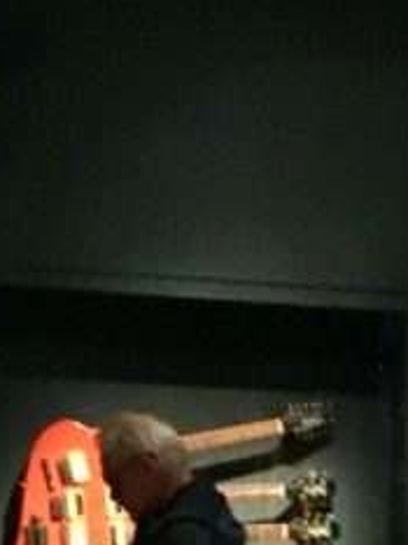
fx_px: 1999
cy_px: 627
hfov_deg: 10.5
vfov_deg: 15.1
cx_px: 867
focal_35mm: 127
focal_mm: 4.15
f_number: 2.2
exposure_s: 1/15
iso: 640
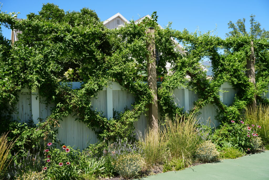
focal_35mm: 35
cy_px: 90
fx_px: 262
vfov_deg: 37.9
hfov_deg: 54.4
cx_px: 134
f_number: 5
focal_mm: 35
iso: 100
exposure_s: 1/320
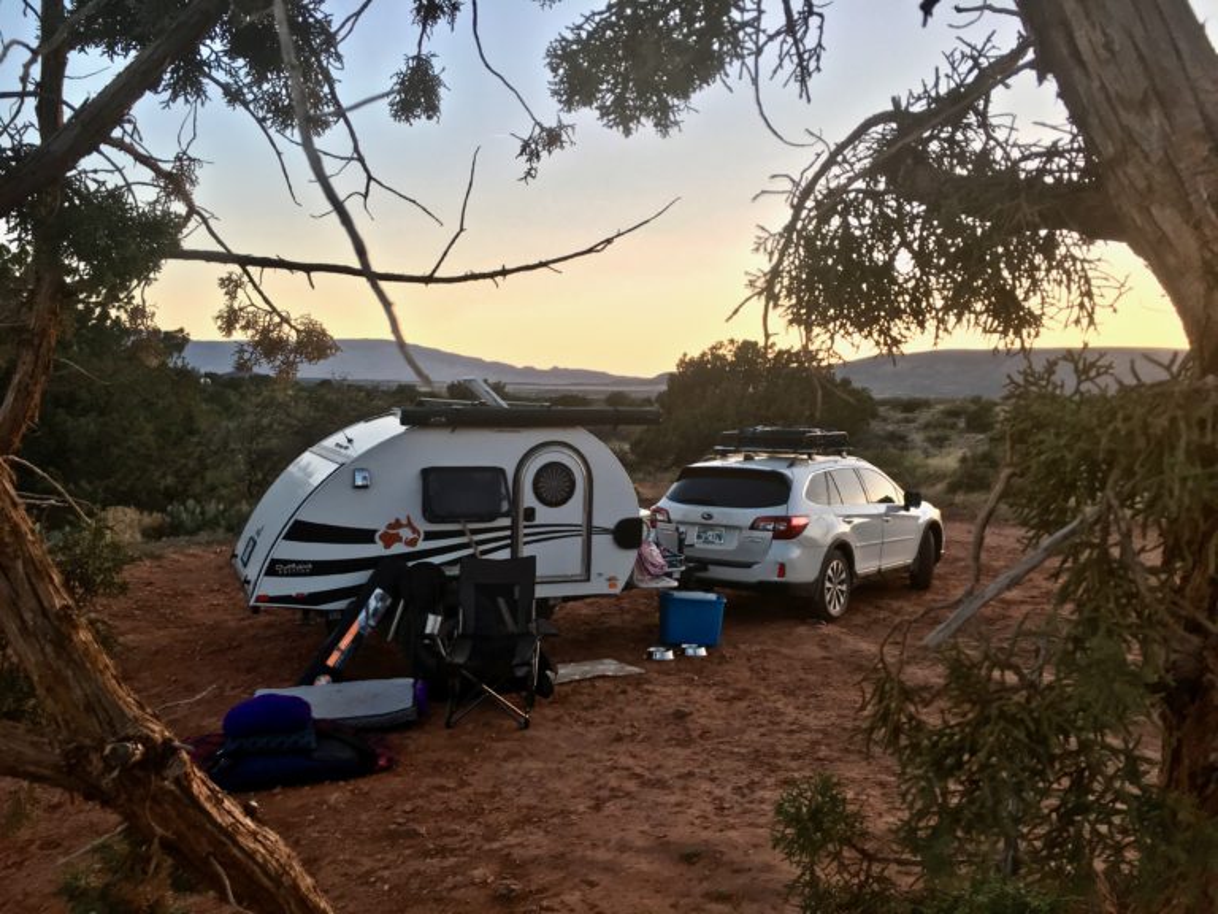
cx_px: 609
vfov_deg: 48.2
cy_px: 457
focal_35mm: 29
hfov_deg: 61.7
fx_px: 1020
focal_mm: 4.15
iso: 40
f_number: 2.2
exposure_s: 1/120
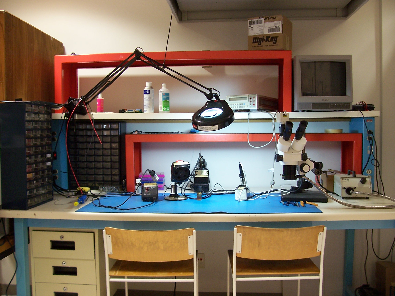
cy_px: 148
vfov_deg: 41.8
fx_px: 388
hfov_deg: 54.0
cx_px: 198
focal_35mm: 34
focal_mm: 5.6
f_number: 2.7
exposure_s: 1/15
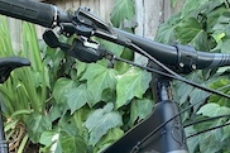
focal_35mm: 119
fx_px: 760
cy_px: 345
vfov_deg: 10.2
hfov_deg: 17.2
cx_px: 90
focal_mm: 4.25
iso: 64
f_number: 1.8
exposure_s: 1/121
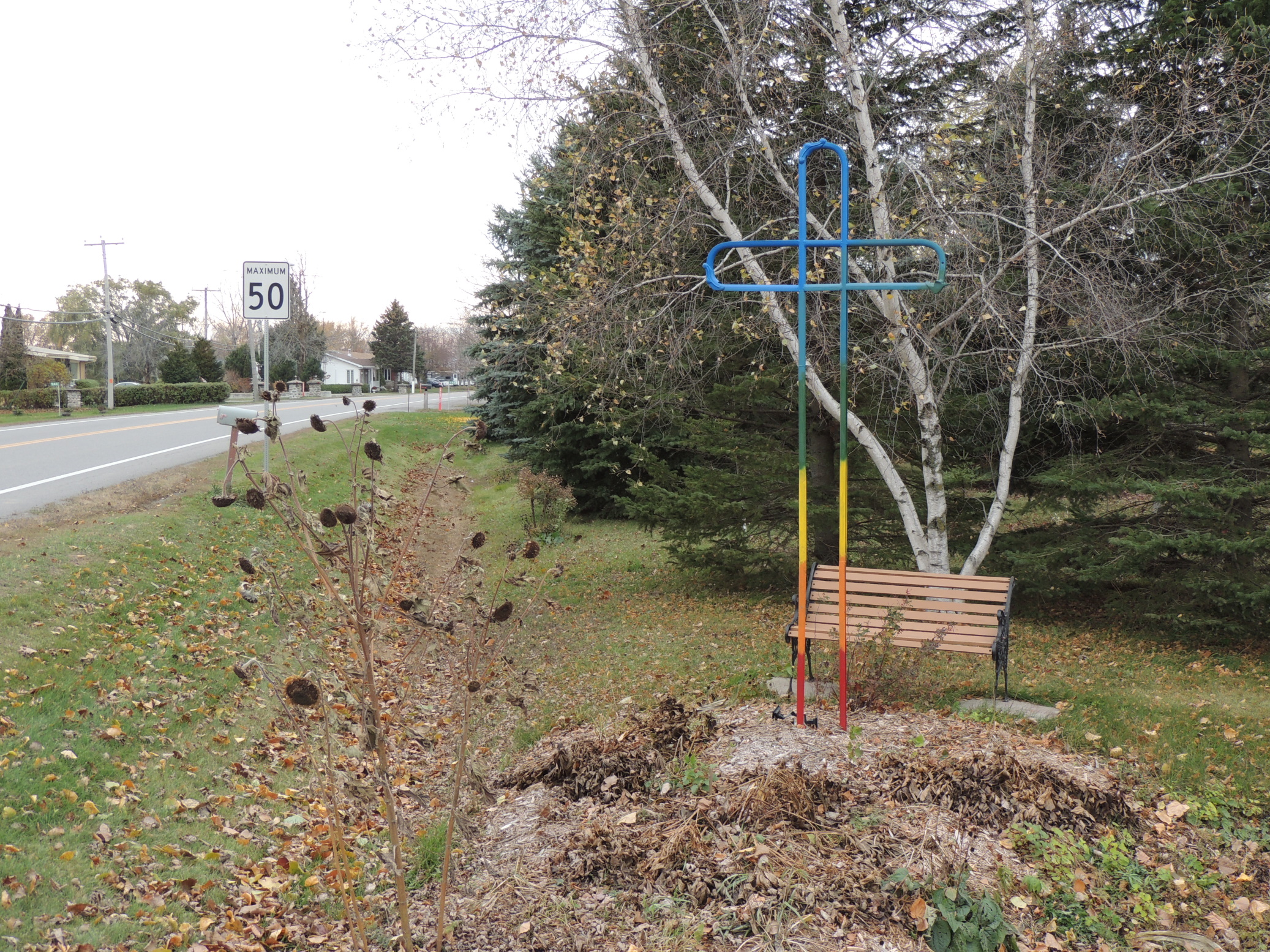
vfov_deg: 33.6
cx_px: 635
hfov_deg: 43.9
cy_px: 476
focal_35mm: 43
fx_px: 1577
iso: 100
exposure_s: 1/125
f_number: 3.4
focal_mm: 7.6
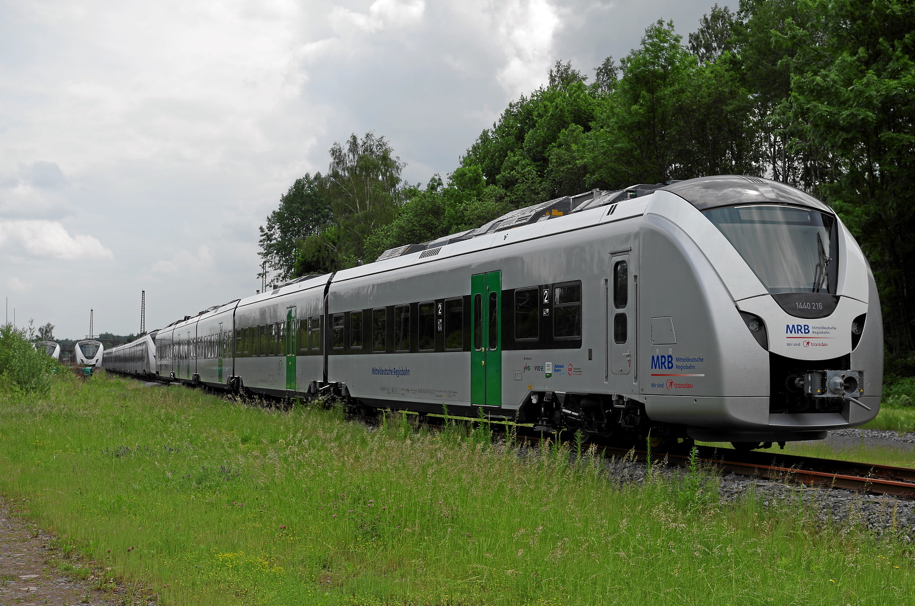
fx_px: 1319
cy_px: 303
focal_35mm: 52
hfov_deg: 38.3
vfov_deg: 25.9
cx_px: 458
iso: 100
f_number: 4
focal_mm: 35
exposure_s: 1/800
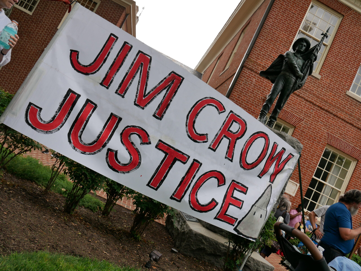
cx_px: 180
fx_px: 313
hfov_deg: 59.9
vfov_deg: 46.8
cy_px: 136
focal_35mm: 30
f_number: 5.6
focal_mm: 15
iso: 200
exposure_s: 1/200
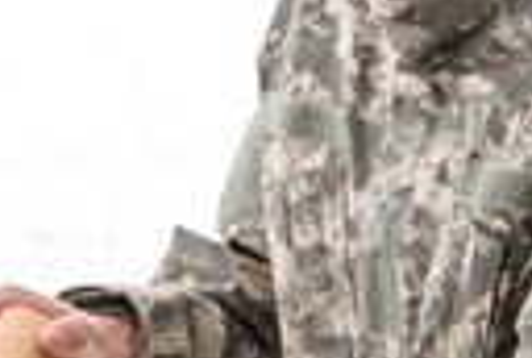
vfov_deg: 2.3
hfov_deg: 3.4
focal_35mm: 598
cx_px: 50
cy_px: 212
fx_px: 8858
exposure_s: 1/250
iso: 800
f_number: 3.5
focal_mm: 130
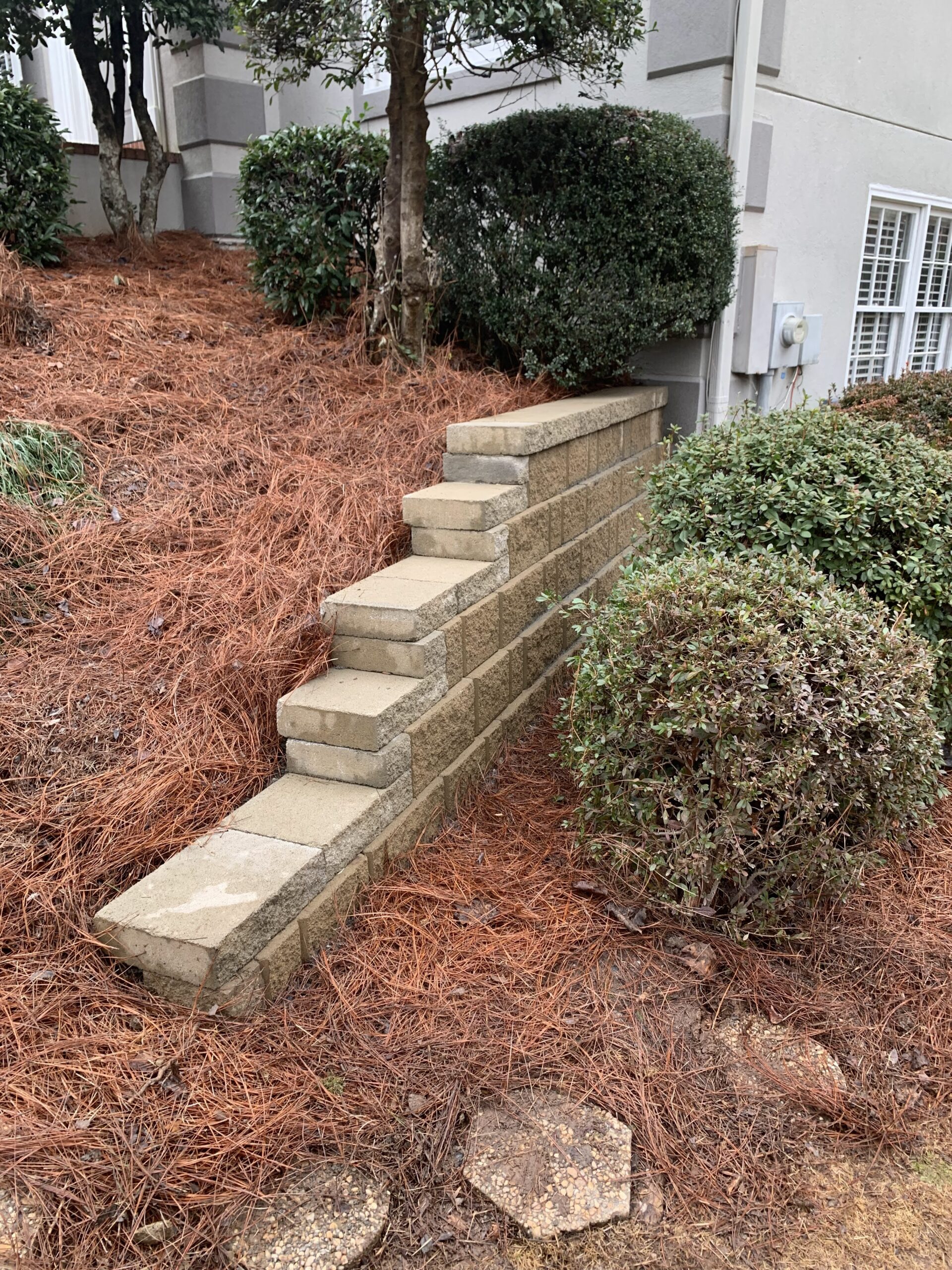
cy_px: 635
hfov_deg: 53.1
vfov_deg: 67.3
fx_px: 953
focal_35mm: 26
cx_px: 476
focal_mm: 4.25
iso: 64
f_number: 1.8
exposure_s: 1/121
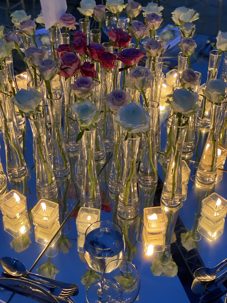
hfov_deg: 28.0
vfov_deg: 36.8
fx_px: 455
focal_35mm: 52
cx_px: 114
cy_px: 152
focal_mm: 6
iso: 250
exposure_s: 1/33
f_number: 2
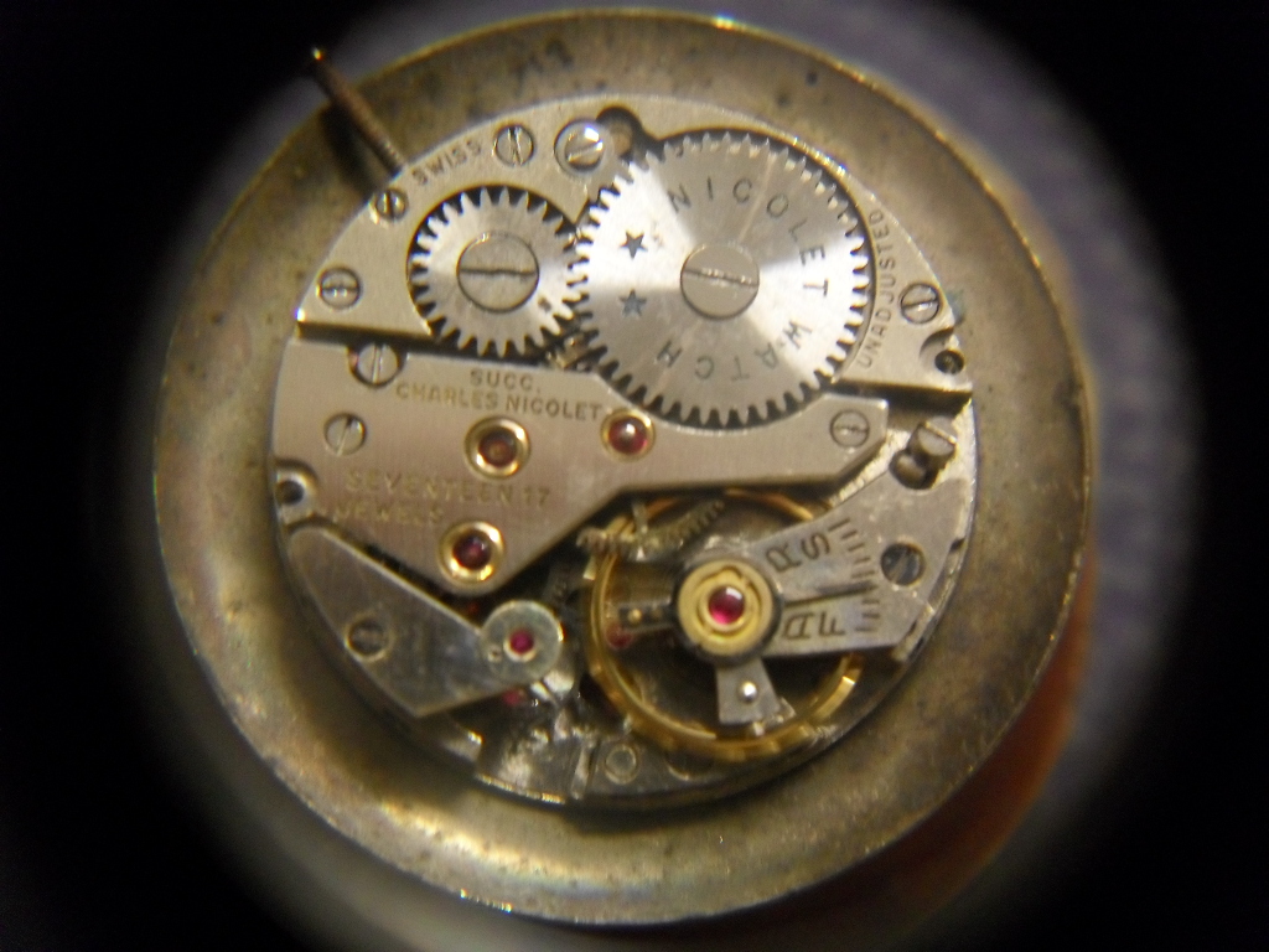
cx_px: 634
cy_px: 476
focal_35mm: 35
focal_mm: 6.3
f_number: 3.2
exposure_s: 1/15
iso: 320
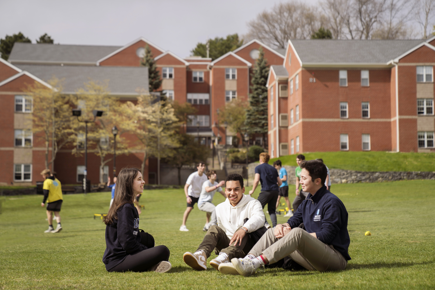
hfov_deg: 28.8
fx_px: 846
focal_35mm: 70
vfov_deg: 19.5
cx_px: 218
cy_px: 145
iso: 50
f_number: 2.8
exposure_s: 1/1000
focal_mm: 70
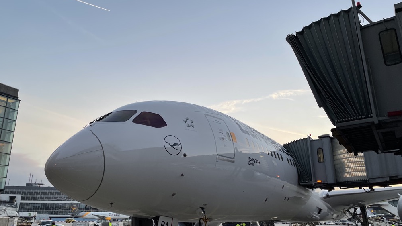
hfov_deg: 66.1
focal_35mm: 29
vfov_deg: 40.1
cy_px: 131
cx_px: 204
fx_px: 309
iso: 32
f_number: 1.6
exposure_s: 1/325
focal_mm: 4.2
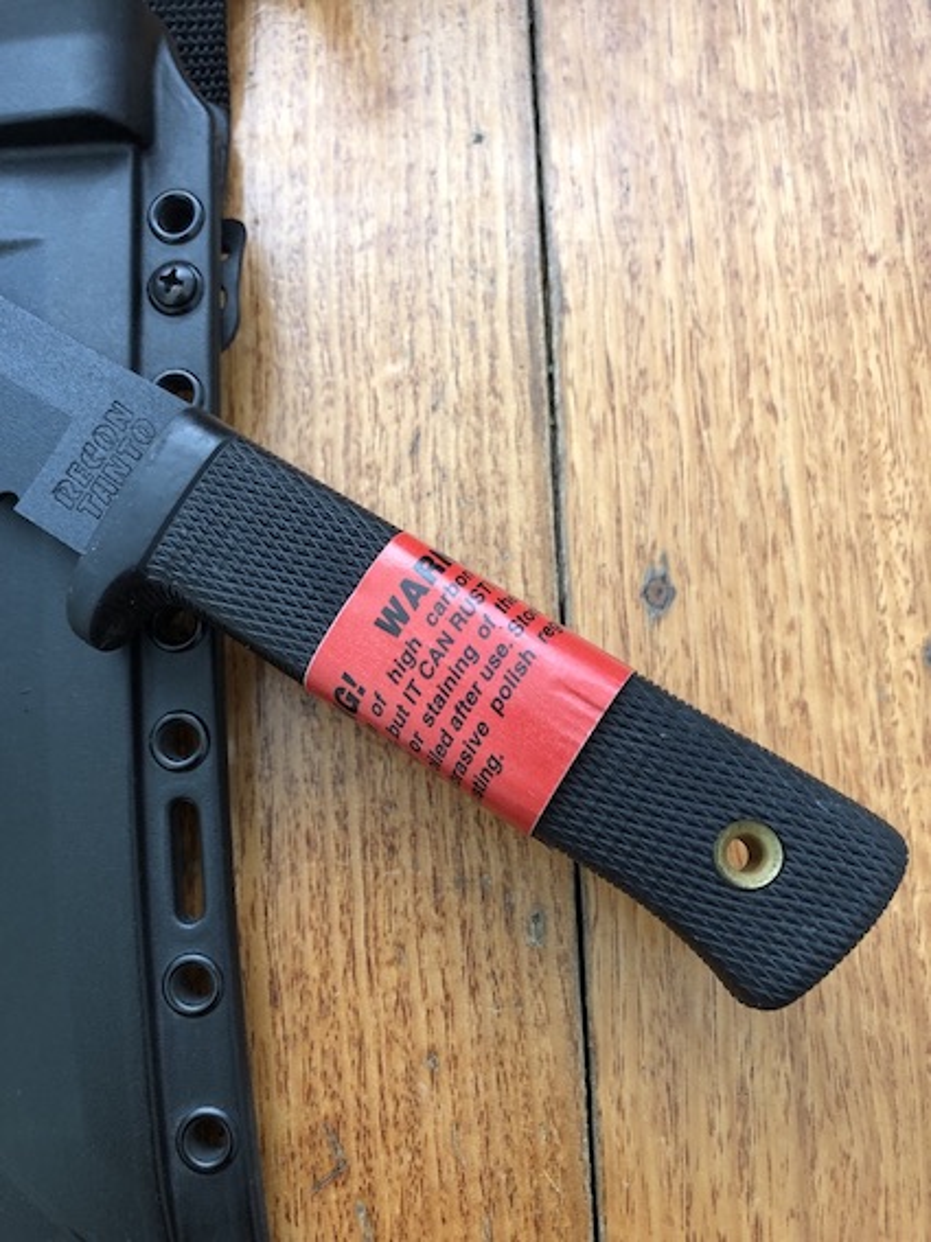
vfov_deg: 63.5
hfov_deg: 49.7
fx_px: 1004
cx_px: 466
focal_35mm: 28
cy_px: 621
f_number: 1.8
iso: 32
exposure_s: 1/24
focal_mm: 3.99
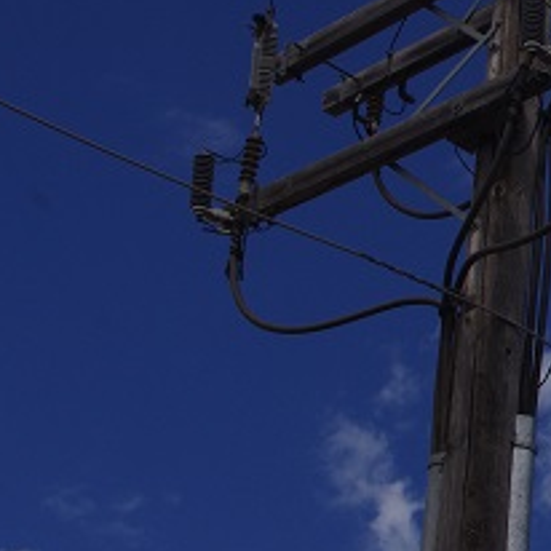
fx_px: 2431
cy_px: 270
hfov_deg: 12.2
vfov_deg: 12.9
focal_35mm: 135
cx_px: 888
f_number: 14
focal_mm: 28.13
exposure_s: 1/400
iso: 200
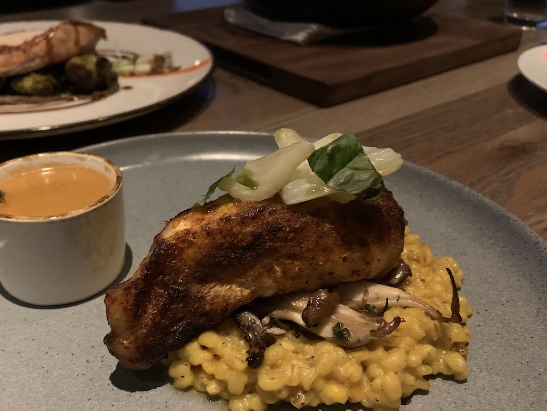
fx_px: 506
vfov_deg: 44.1
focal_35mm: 32
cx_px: 221
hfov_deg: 56.4
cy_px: 217
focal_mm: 4.25
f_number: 1.8
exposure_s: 1/21
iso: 800
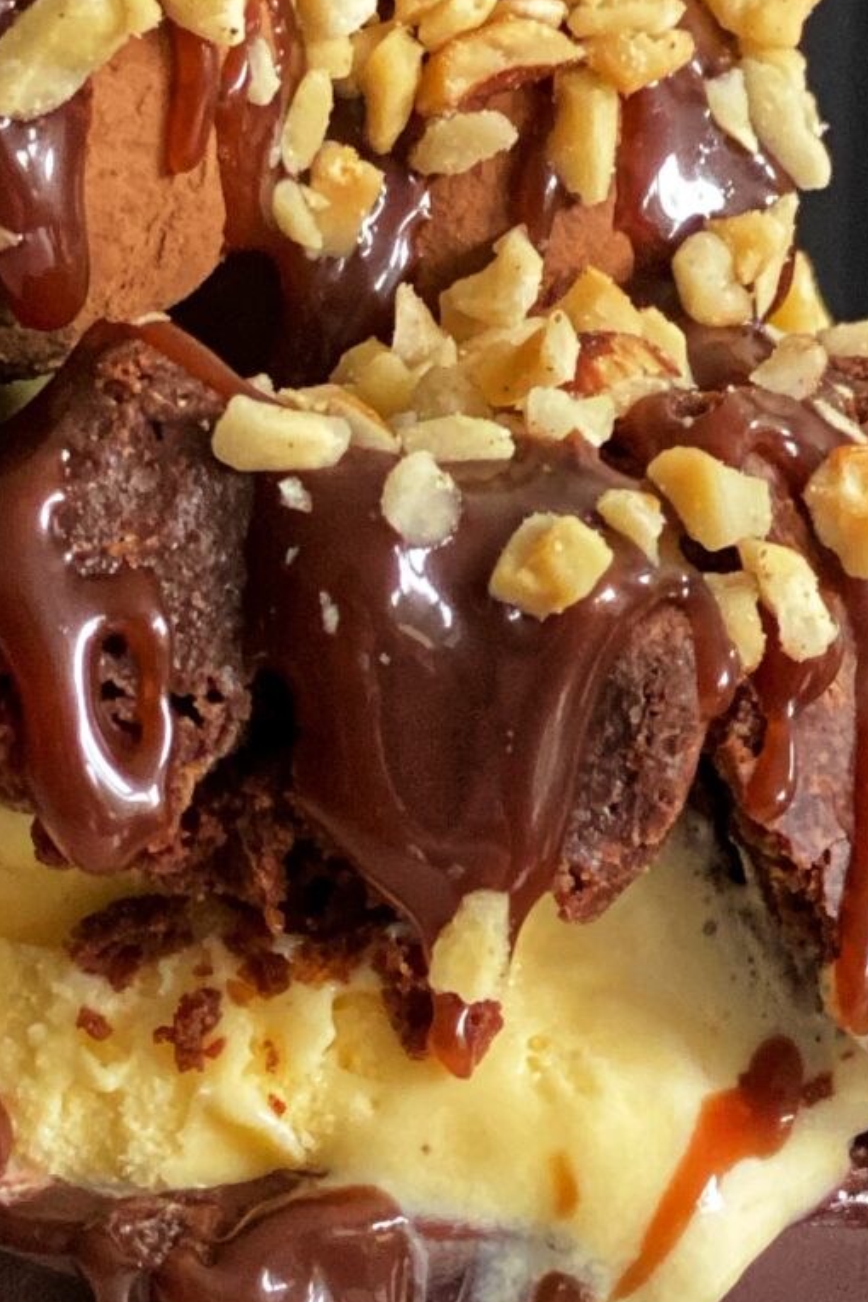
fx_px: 6546
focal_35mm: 181
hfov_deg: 7.6
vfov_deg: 11.3
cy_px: 1156
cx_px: 184
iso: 250
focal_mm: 6
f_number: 2
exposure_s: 1/38
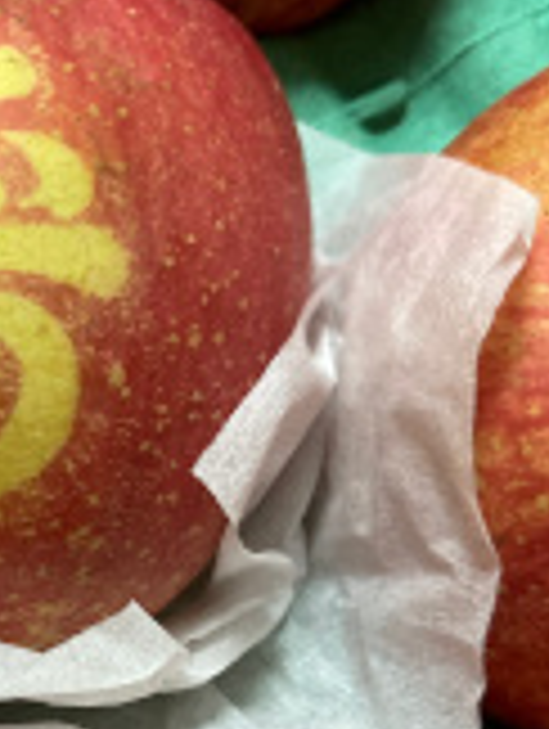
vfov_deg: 27.9
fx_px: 1455
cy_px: 486
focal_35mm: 69
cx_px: -90
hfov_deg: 20.2
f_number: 1.8
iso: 320
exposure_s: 1/53
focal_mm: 3.99
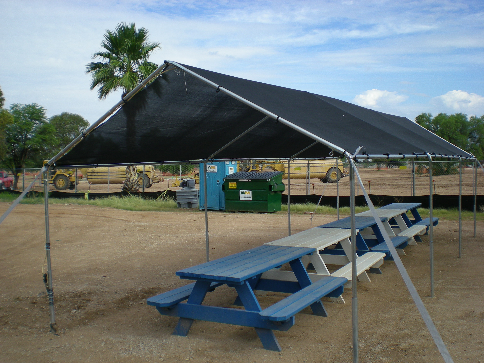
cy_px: 182
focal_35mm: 38
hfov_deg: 49.0
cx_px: 242
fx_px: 531
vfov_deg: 37.7
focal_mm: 6.3
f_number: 4.6
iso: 50
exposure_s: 1/328
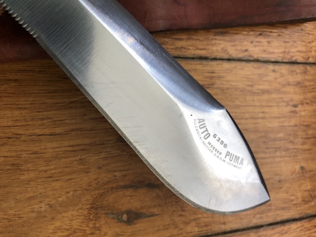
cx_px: 158
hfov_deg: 63.5
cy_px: 118
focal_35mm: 28
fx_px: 255
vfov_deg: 49.7
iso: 40
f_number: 1.8
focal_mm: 3.99
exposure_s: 1/24
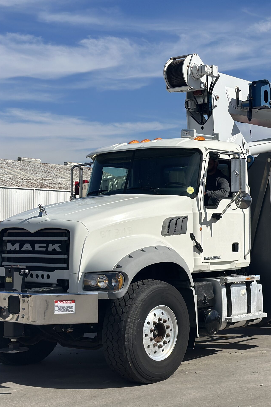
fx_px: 756
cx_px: 209
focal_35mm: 67
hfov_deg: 20.1
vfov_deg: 30.1
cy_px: 204
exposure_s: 1/13699
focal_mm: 6.86
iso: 100
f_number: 1.78
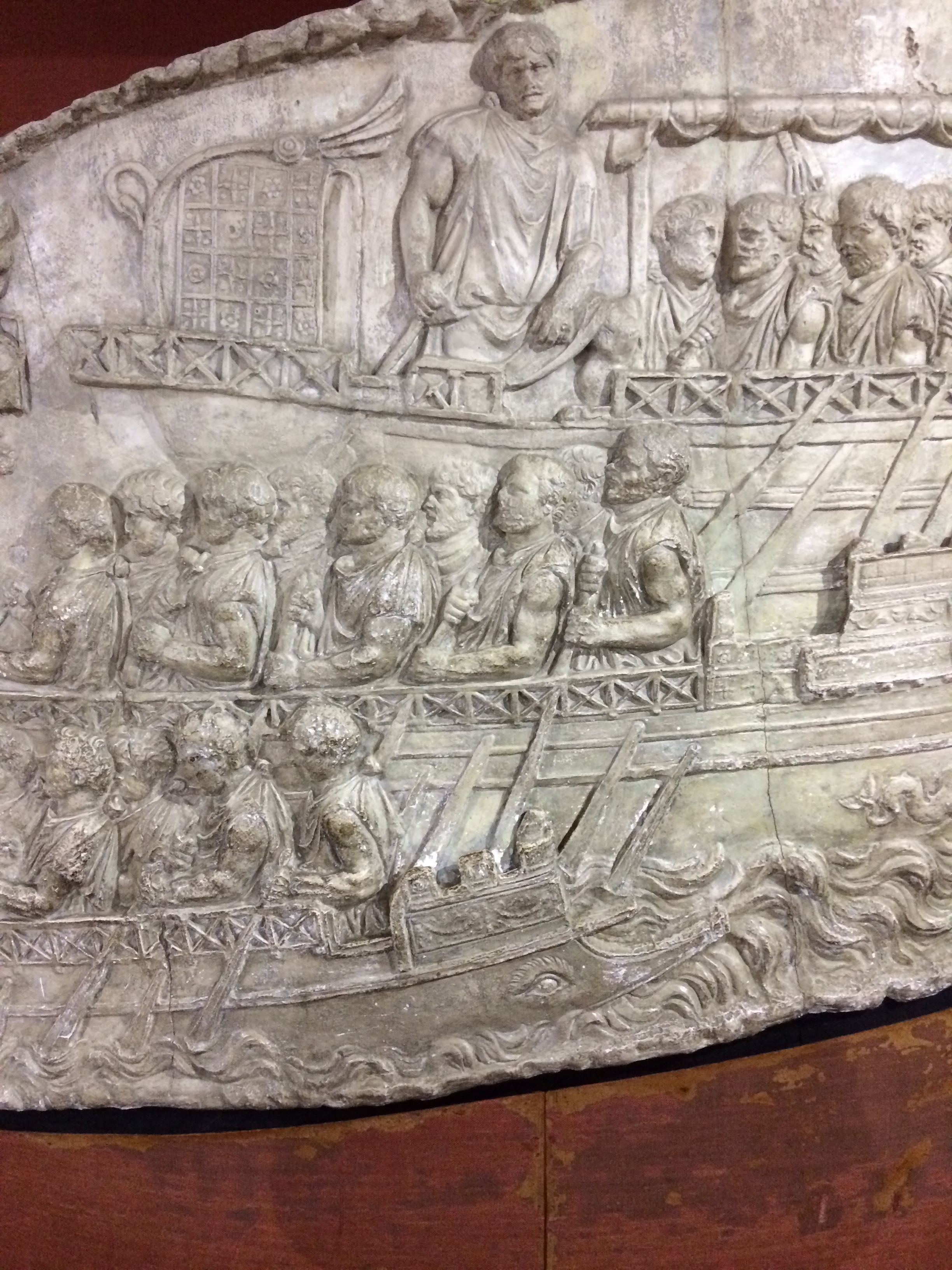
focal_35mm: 29
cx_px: 476
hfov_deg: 48.2
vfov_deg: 61.7
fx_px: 1063
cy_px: 635
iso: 320
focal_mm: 4.15
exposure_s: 1/17
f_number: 2.2
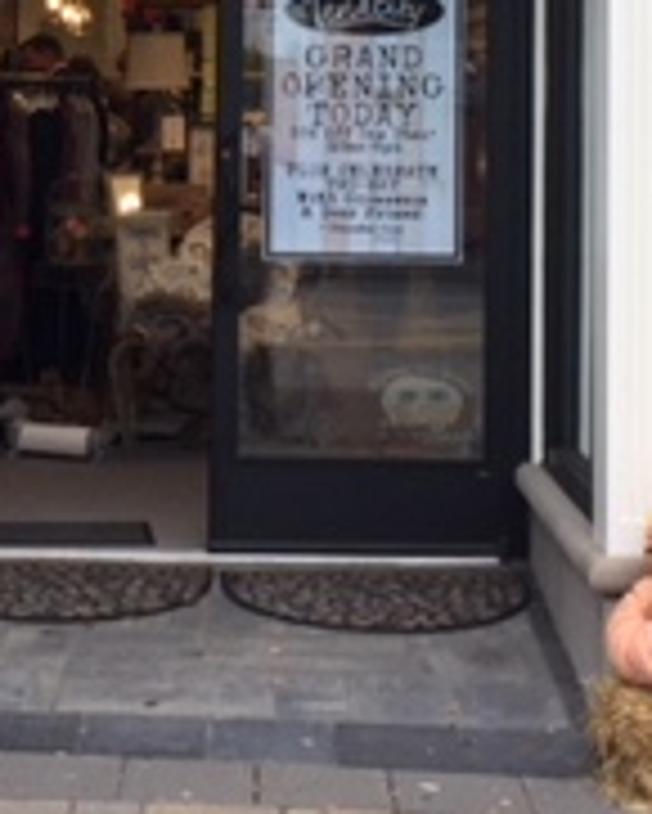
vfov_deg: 18.6
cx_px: 229
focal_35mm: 100
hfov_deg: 15.4
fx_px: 2410
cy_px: -18
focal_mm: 4.15
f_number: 2.2
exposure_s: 1/220
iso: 32
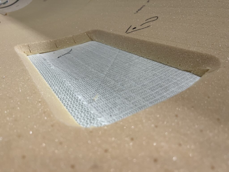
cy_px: 86
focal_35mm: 26
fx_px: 172
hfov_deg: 67.3
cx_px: 114
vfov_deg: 53.1
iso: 80
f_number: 1.6
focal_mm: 5.1
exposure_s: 1/100
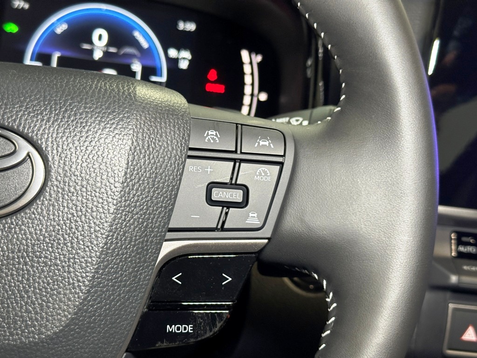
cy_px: 179
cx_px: 238
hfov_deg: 39.7
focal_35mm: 48
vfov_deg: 30.3
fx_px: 661
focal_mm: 6.86
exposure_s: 1/40
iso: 400
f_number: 1.78
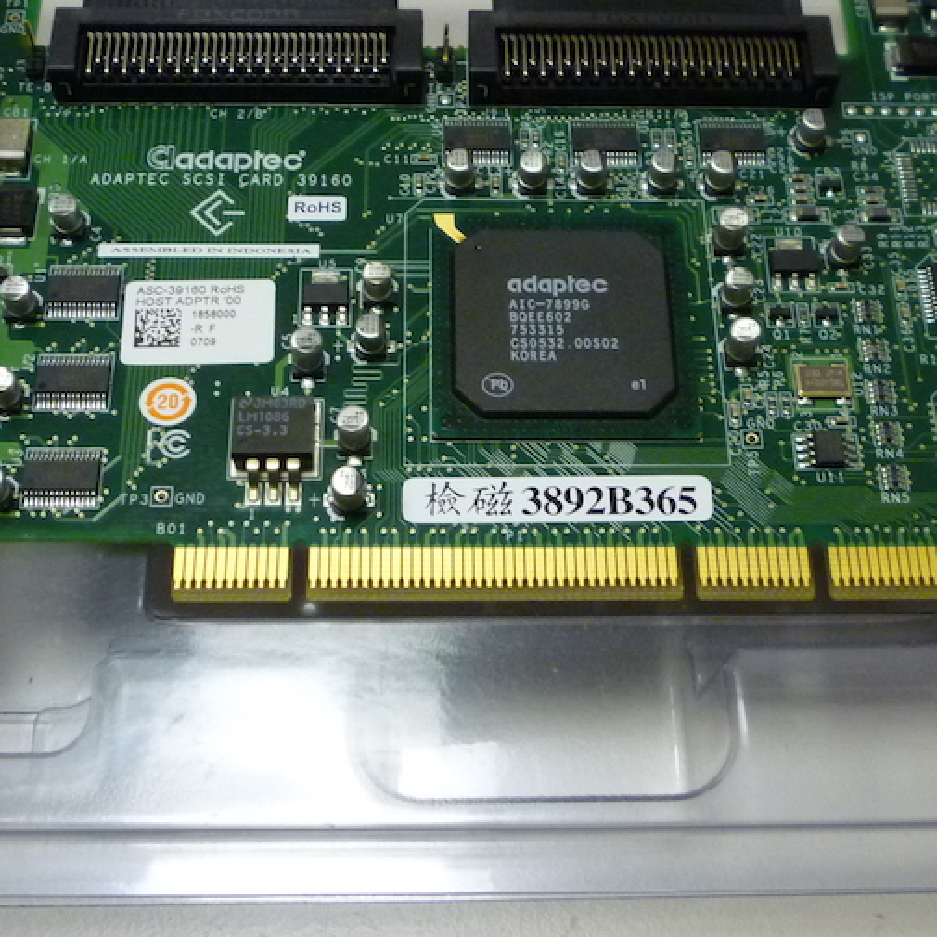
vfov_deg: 32.7
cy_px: 390
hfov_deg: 32.8
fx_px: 1592
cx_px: 490
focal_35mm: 52
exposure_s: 1/30
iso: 400
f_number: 3.3
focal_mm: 5.2
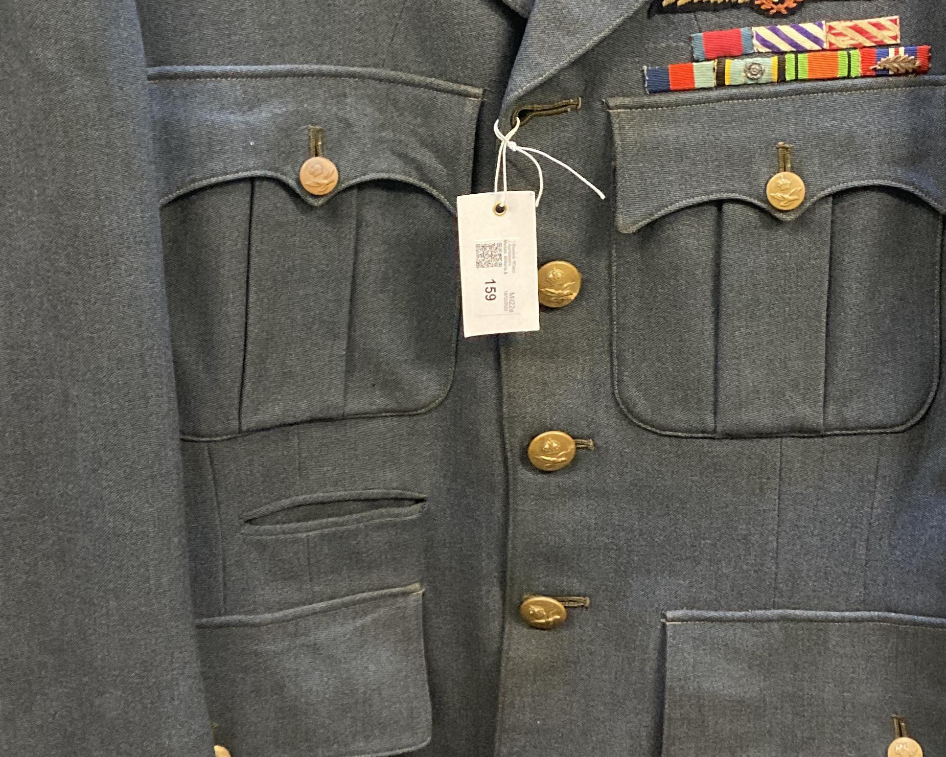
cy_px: 277
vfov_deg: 26.6
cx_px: 538
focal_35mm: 57
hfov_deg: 33.0
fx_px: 1596
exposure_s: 1/33
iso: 320
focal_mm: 3.99
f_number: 1.8
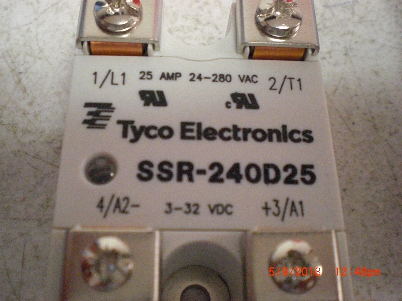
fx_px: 453
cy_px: 149
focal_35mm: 39
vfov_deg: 36.8
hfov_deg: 47.9
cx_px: 199
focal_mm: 6.3
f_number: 3.1
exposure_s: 1/80
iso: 800
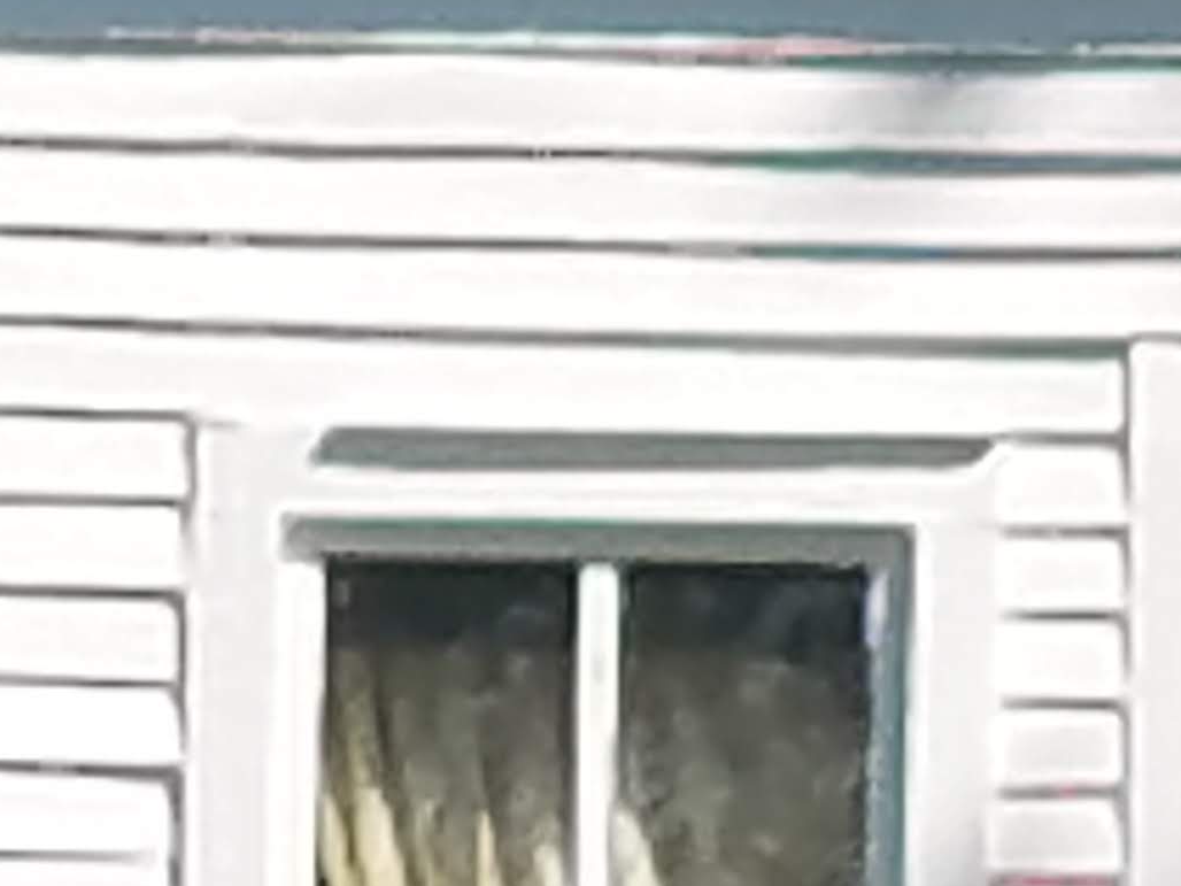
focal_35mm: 102
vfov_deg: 13.6
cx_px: -1018
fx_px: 3480
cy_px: 1341
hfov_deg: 16.0
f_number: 1.7
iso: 50
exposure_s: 1/2188
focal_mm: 4.2
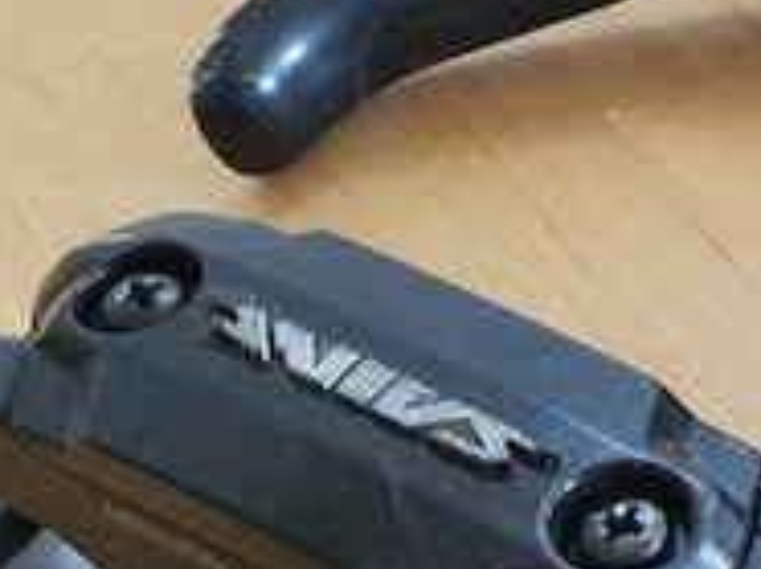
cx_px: 1551
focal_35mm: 112
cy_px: 115
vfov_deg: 13.1
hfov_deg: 14.4
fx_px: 2459
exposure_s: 1/15
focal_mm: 4.2
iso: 200
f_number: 1.7
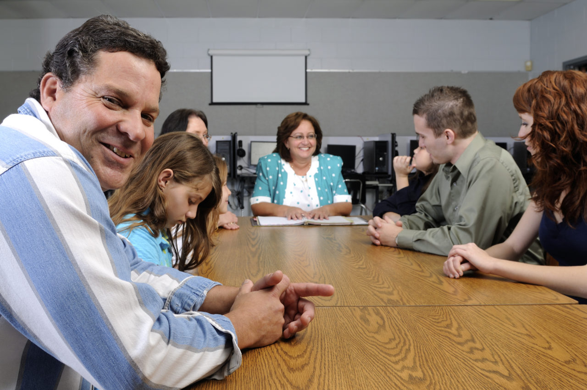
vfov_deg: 36.8
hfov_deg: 53.2
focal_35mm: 36
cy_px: 195
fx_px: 586
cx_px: 294
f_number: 7.1
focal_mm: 24
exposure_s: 1/100
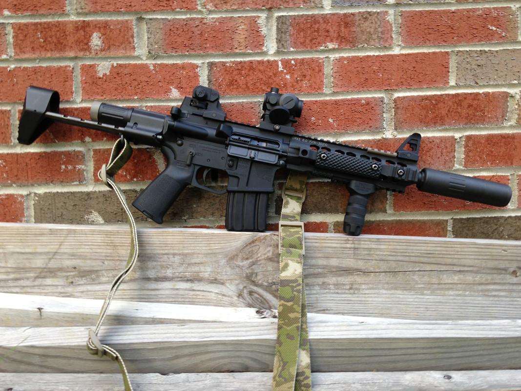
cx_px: 260
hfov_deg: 55.4
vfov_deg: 42.9
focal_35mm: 33
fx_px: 497
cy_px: 196
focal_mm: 4.13
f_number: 2.4
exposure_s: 1/20
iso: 50
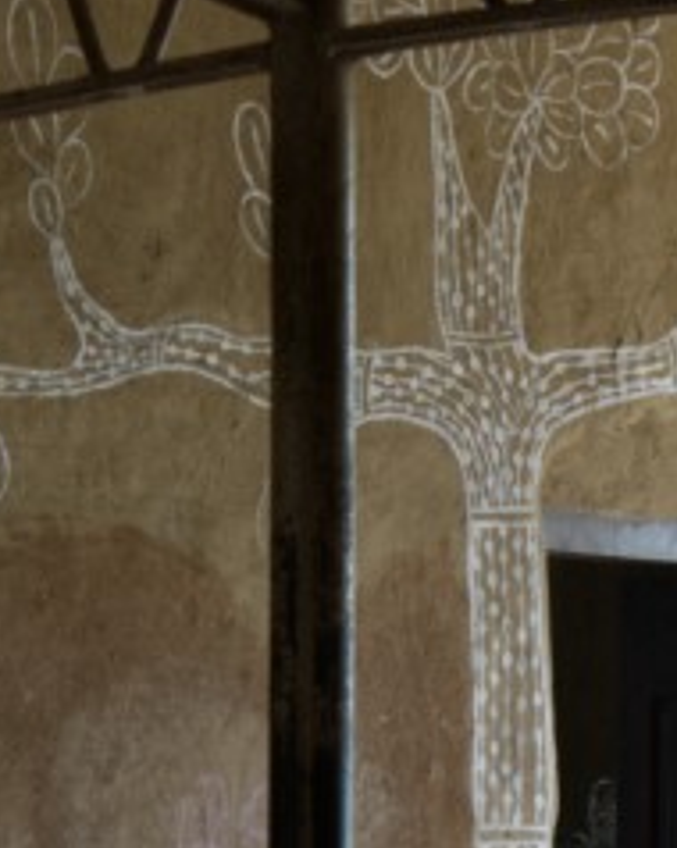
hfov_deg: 4.8
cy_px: 656
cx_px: 1368
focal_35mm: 317
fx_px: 7950
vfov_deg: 6.1
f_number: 4
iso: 100
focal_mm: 67
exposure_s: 1/25
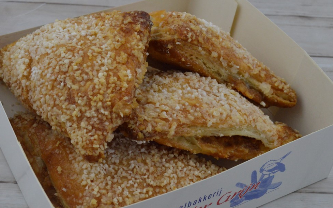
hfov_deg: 31.5
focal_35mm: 65
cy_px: 113
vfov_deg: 20.0
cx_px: 143
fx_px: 590
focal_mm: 36
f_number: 9
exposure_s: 1/125
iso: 1600
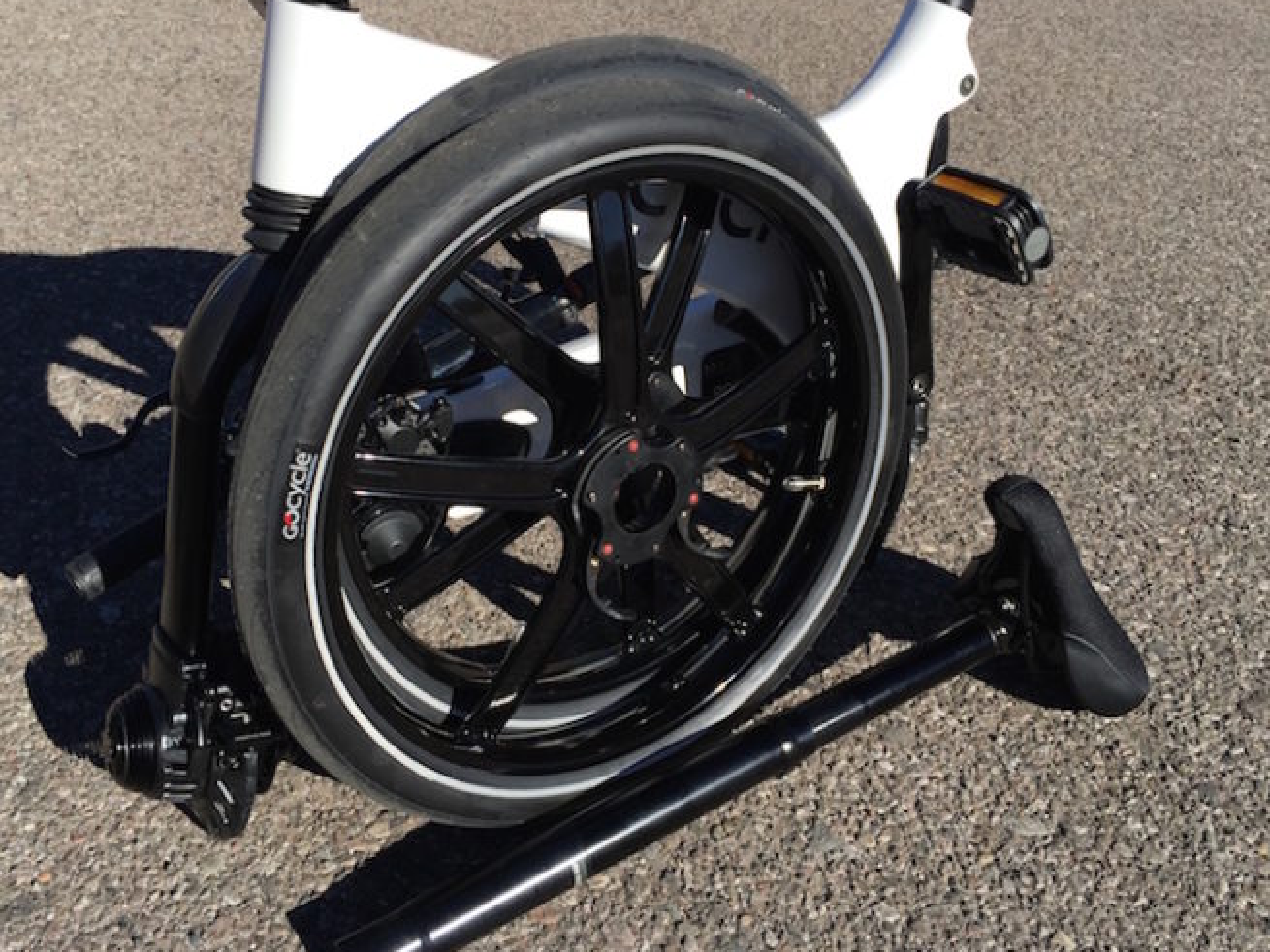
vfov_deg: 41.8
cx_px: 589
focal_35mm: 34
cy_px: 440
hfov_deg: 53.9
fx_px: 1247
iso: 32
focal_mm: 4.15
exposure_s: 1/2475
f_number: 2.2
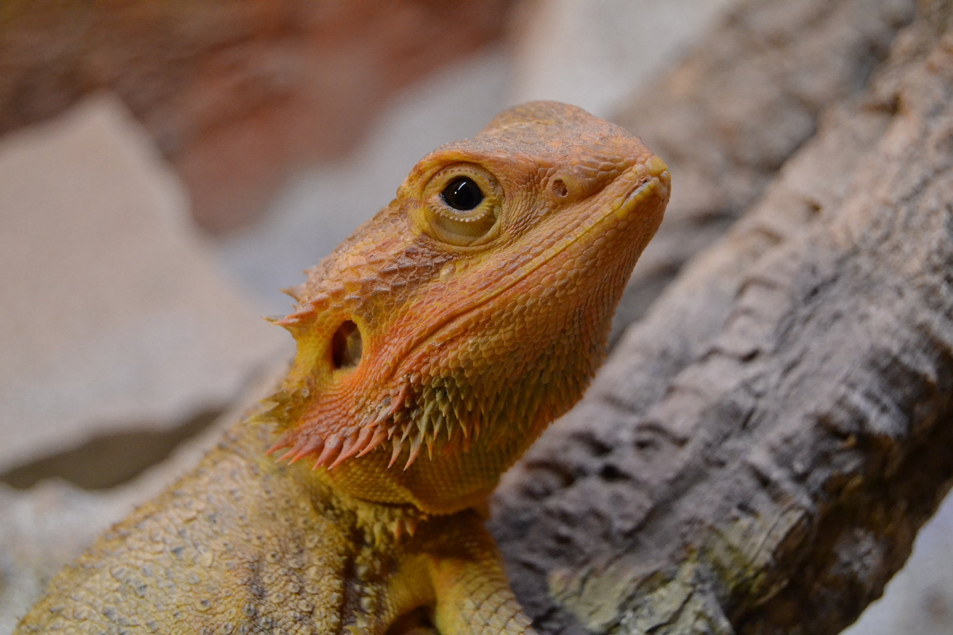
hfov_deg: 24.6
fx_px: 2184
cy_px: 318
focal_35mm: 82
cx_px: 476
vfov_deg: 16.6
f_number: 5.6
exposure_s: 1/200
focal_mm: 55
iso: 3200
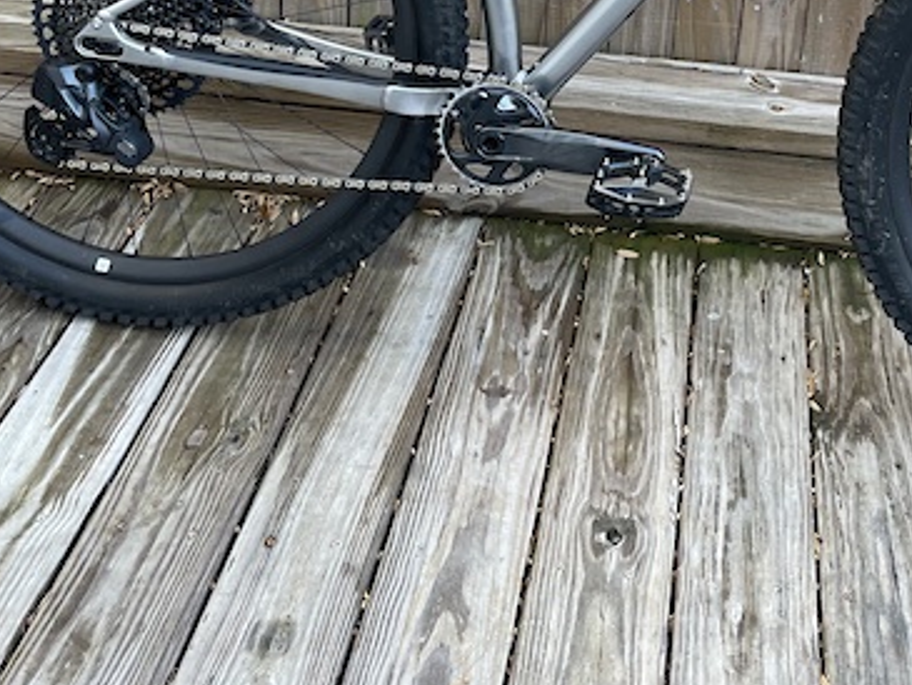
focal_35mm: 57
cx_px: 680
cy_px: -32
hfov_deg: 33.1
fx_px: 1502
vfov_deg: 24.3
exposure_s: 1/121
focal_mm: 4.2
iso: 64
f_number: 1.6
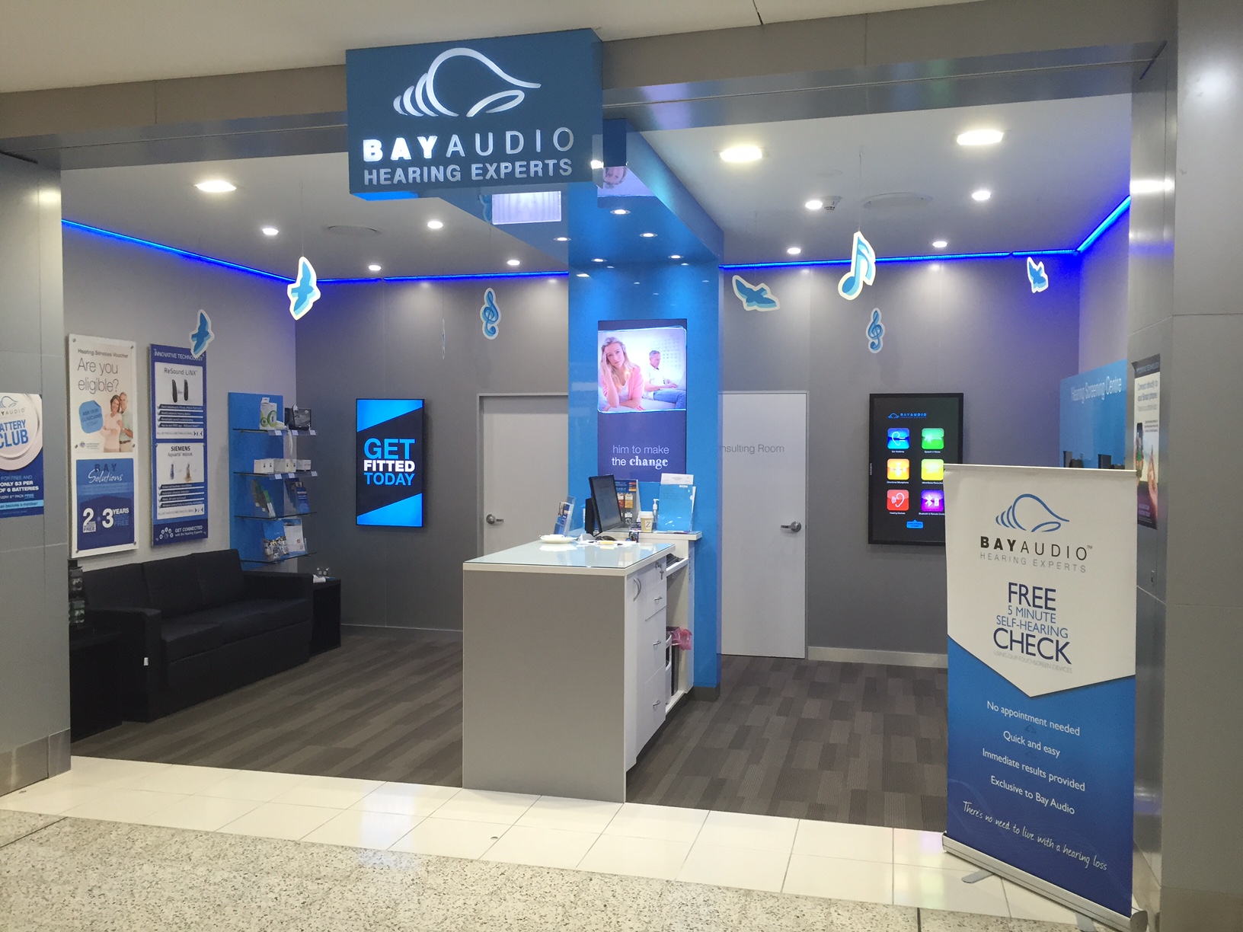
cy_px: 466
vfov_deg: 48.2
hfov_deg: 61.7
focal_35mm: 29
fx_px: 1041
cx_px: 622
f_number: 2.2
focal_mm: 4.15
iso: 40
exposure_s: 1/33
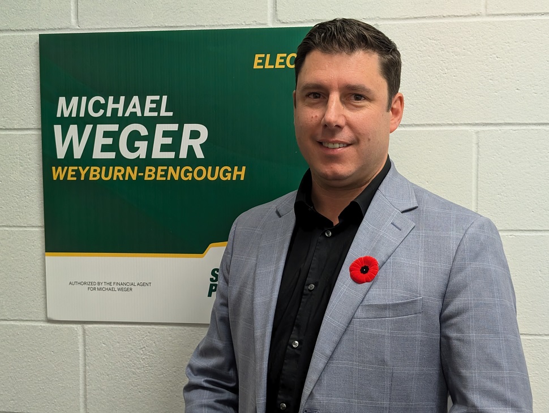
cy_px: 206
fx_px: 778
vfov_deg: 29.7
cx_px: 274
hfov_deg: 38.9
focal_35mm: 49
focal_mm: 6.9
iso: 336
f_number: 1.68
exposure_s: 1/120
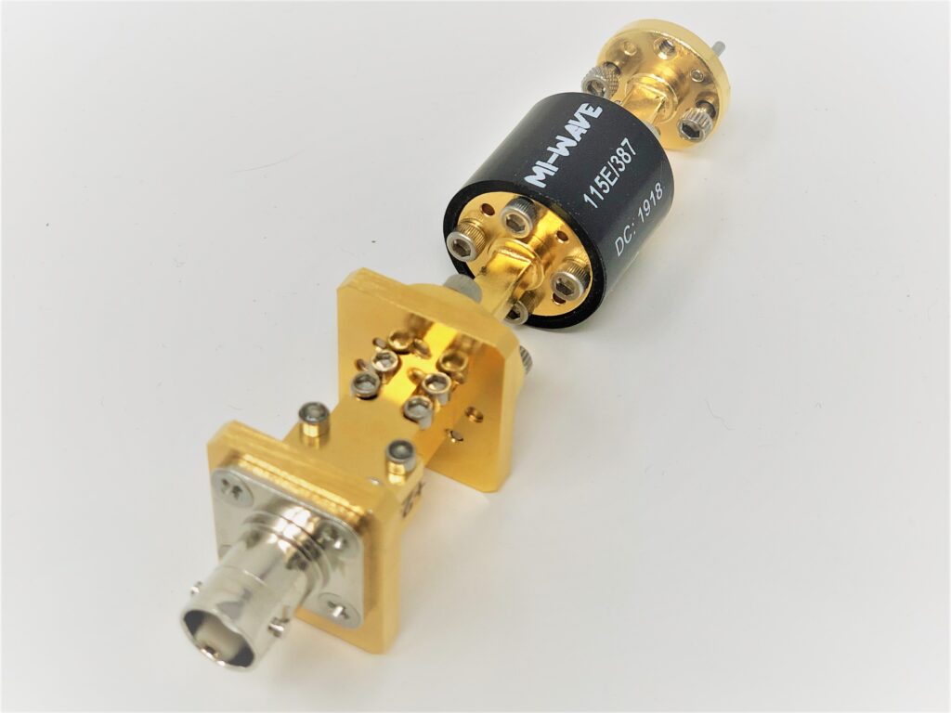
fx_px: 1429
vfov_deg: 28.0
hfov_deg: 36.8
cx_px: 476
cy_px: 356
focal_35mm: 52
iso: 25
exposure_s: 1/120
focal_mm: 6
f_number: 2.4
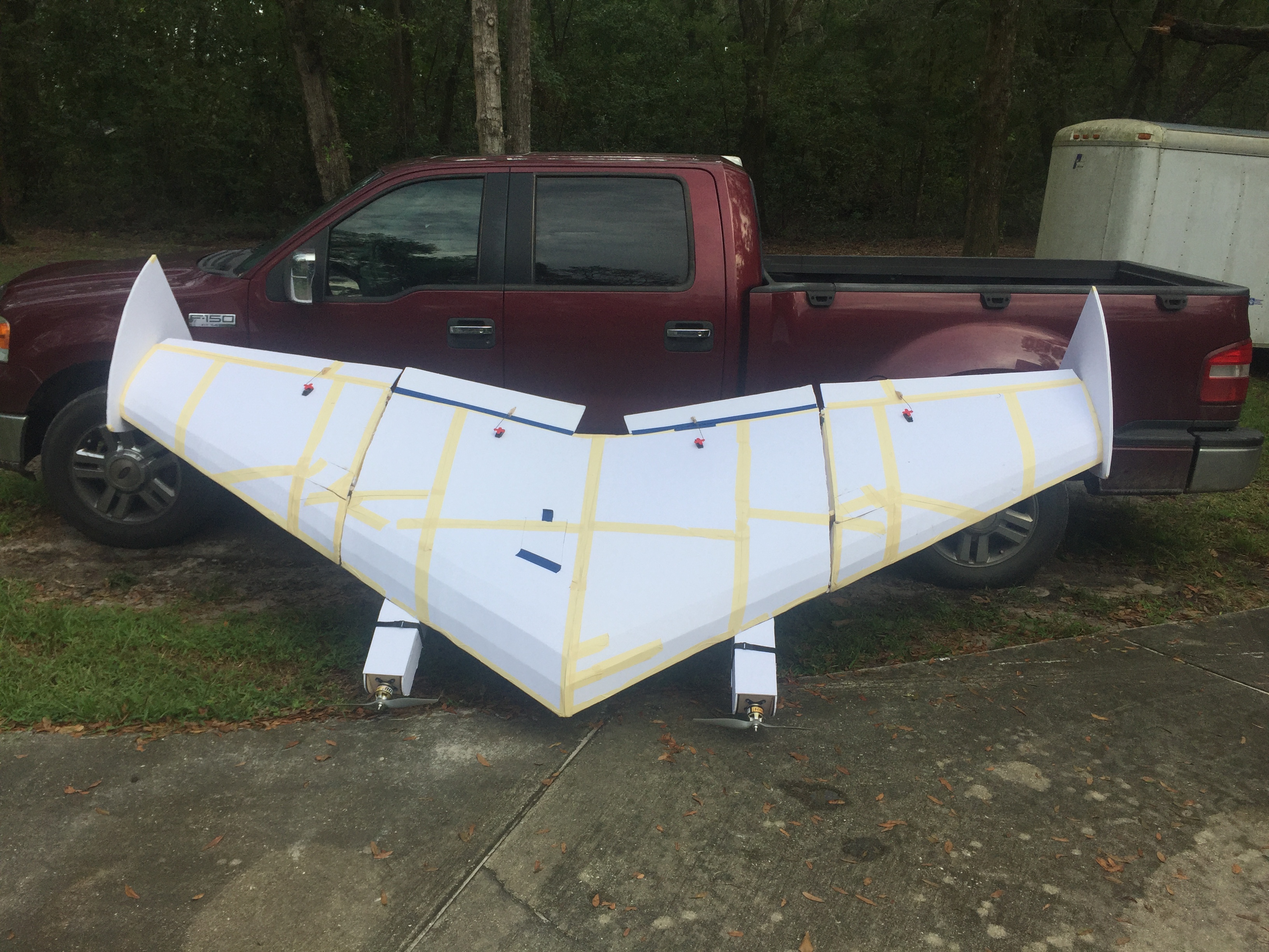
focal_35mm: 29
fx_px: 1063
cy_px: 476
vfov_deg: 48.2
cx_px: 634
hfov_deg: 61.7
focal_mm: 4.15
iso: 32
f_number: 2.2
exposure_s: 1/682
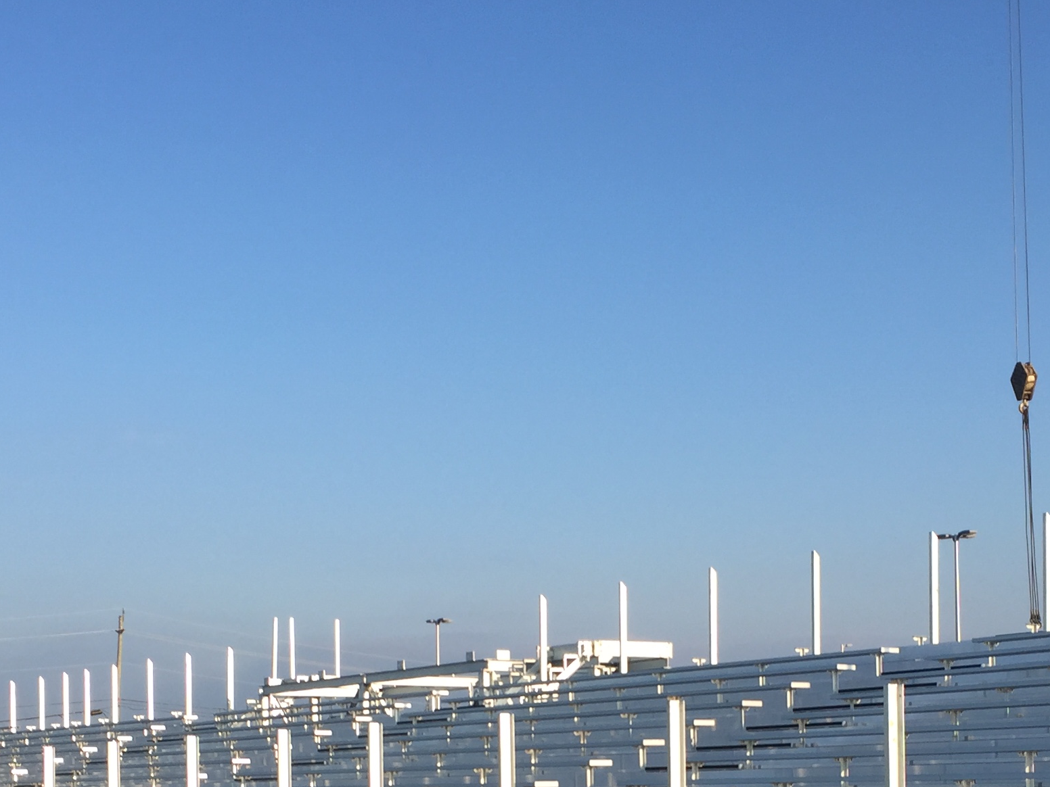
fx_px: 1850
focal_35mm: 61
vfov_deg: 23.0
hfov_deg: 31.7
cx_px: 570
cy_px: 794
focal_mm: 4.15
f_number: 2.2
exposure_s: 1/1130
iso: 32
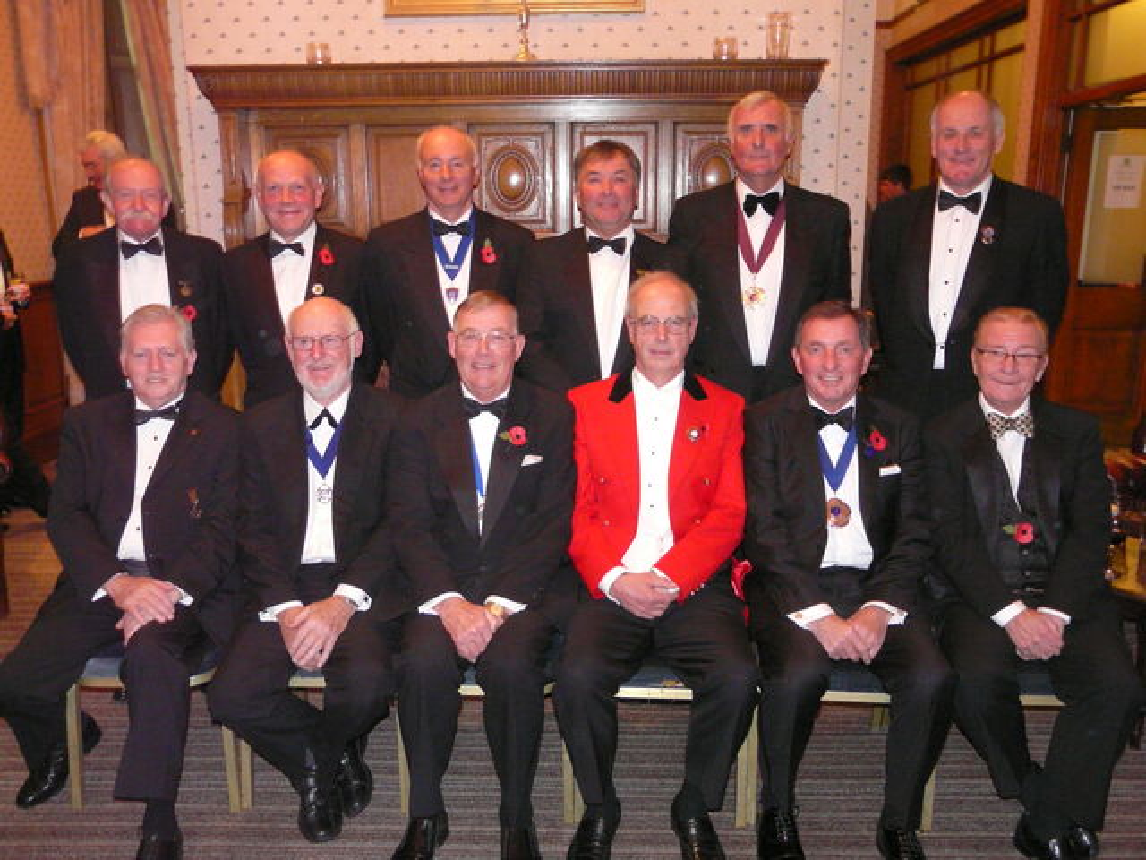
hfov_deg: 60.0
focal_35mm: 30
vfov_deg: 46.8
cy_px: 430
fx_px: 993
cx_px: 573
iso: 400
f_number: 2.8
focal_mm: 4.9
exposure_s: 1/8
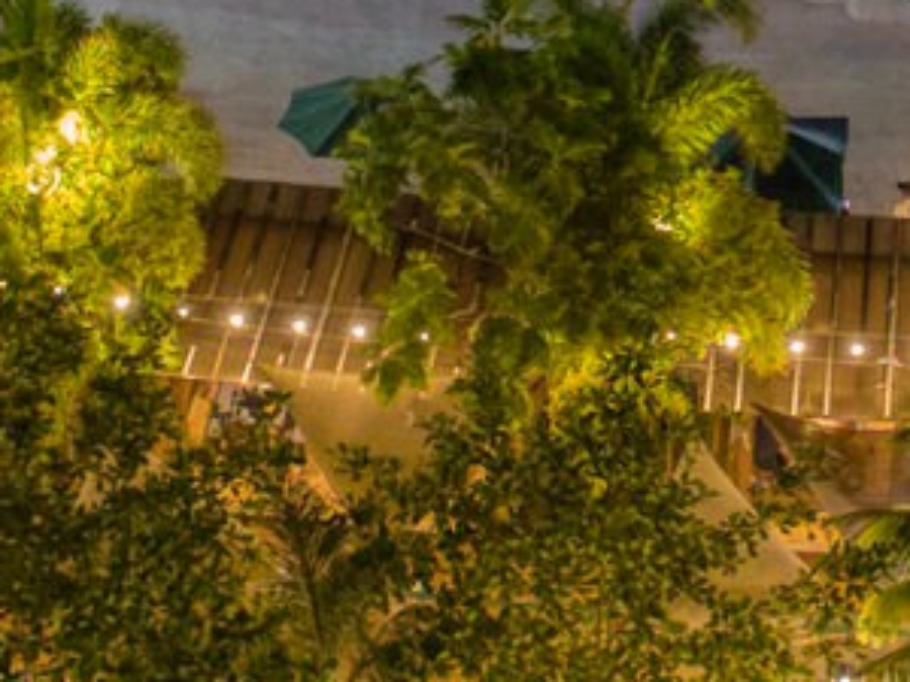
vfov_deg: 9.2
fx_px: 4206
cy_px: -127
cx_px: 679
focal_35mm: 160
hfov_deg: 12.3
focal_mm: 12.29
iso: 850
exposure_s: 1/6.25
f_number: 2.8
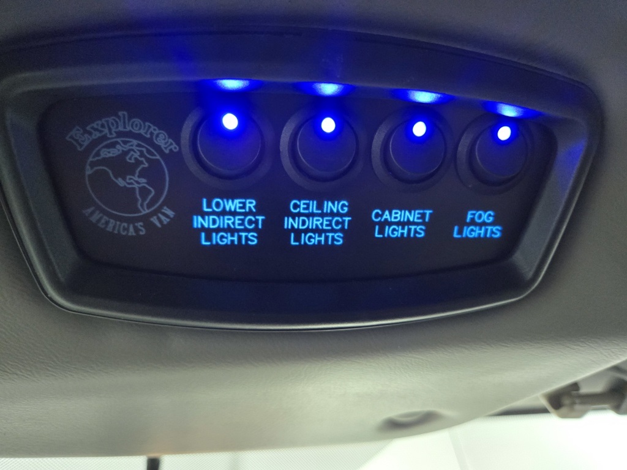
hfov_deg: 73.9
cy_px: 235
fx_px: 417
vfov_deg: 58.9
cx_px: 314
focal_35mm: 23
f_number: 1.8
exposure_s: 1/60
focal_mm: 5.4
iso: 1250
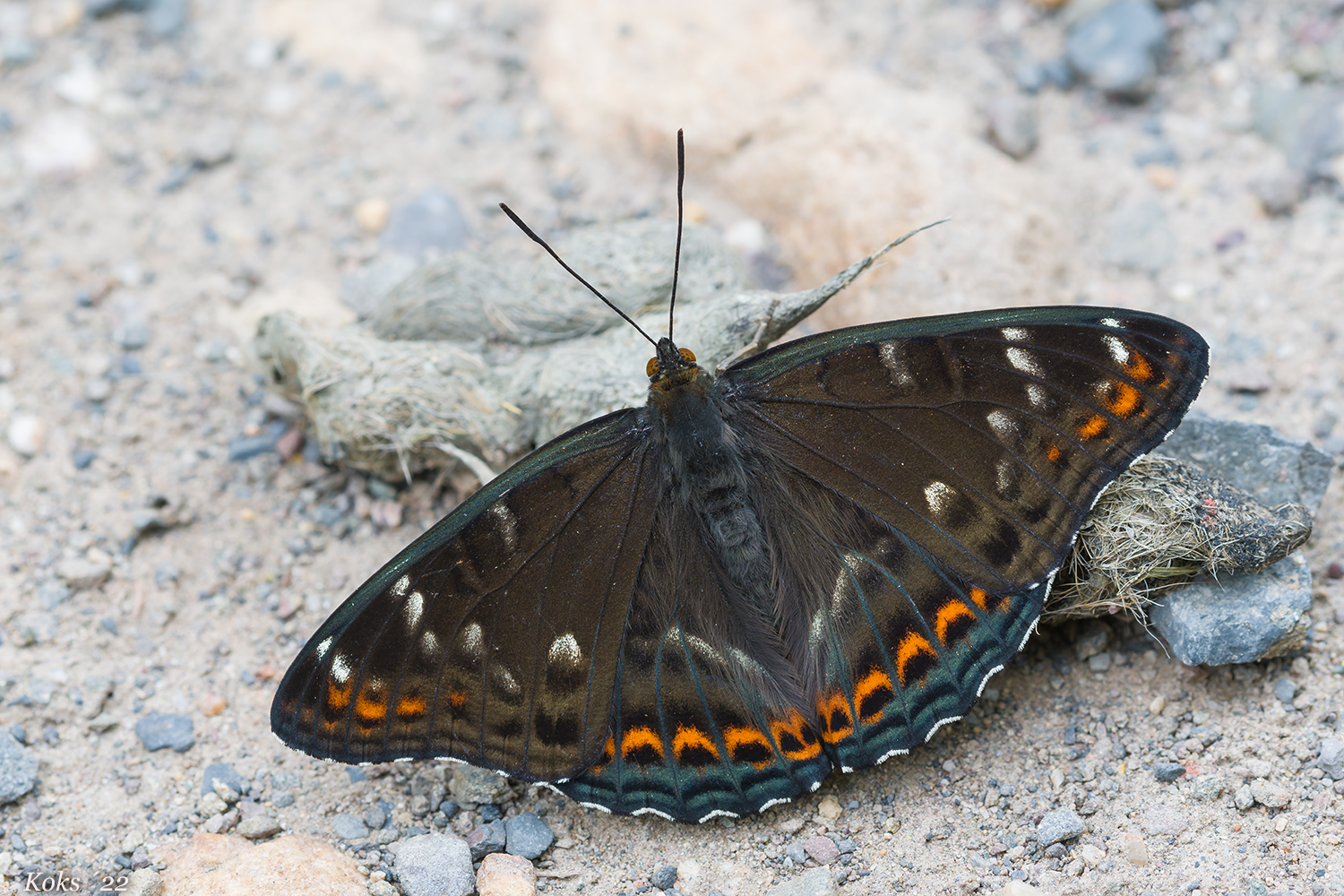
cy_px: 448
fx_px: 7466
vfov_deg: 6.9
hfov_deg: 10.3
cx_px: 672
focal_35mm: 200
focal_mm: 200
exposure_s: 1/10
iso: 320
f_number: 9
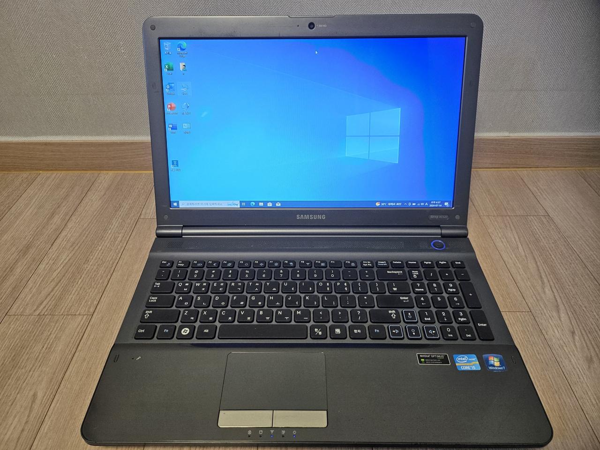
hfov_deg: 71.6
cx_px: 300
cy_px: 225
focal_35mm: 24
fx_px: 416
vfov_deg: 56.8
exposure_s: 1/120
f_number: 1.8
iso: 250
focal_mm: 5
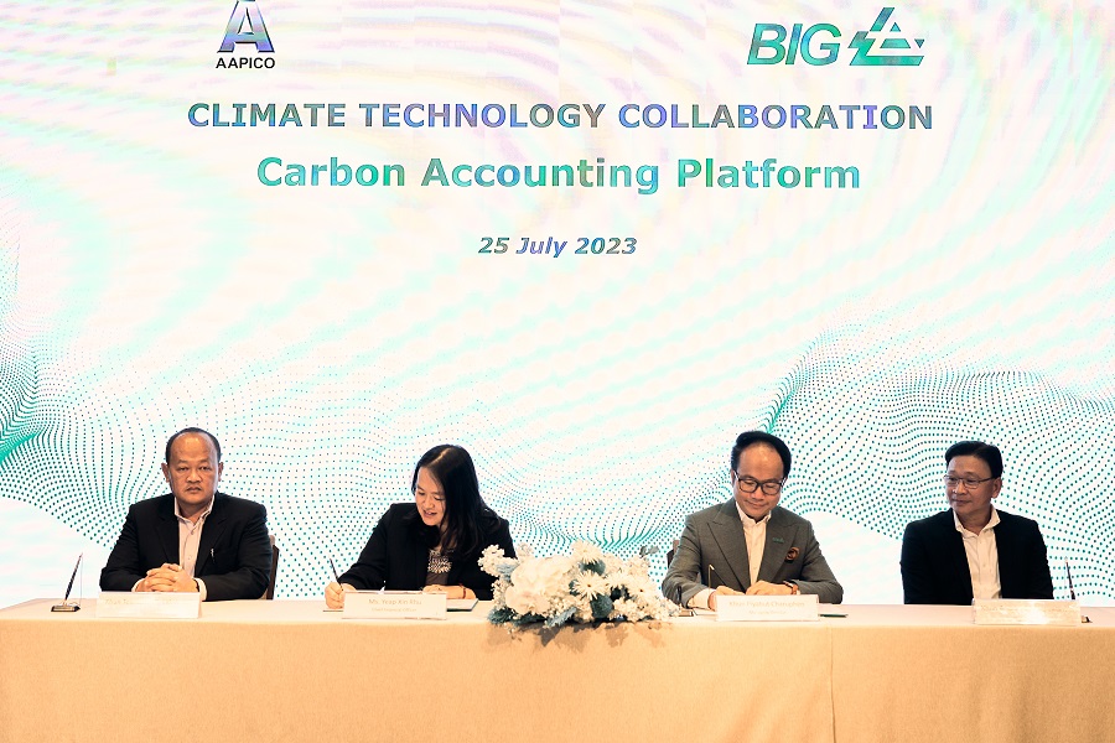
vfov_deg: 26.0
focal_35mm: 52
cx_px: 558
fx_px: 1610
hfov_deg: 38.2
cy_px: 372
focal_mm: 35
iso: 500
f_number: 1.8
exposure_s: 1/250
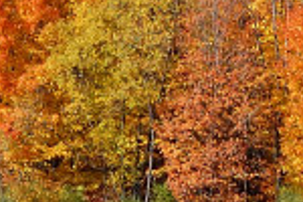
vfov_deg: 1.9
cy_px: 221
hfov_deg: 2.9
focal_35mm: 716
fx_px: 6026
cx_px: -6
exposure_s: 1/160
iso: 200
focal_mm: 70
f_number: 6.3
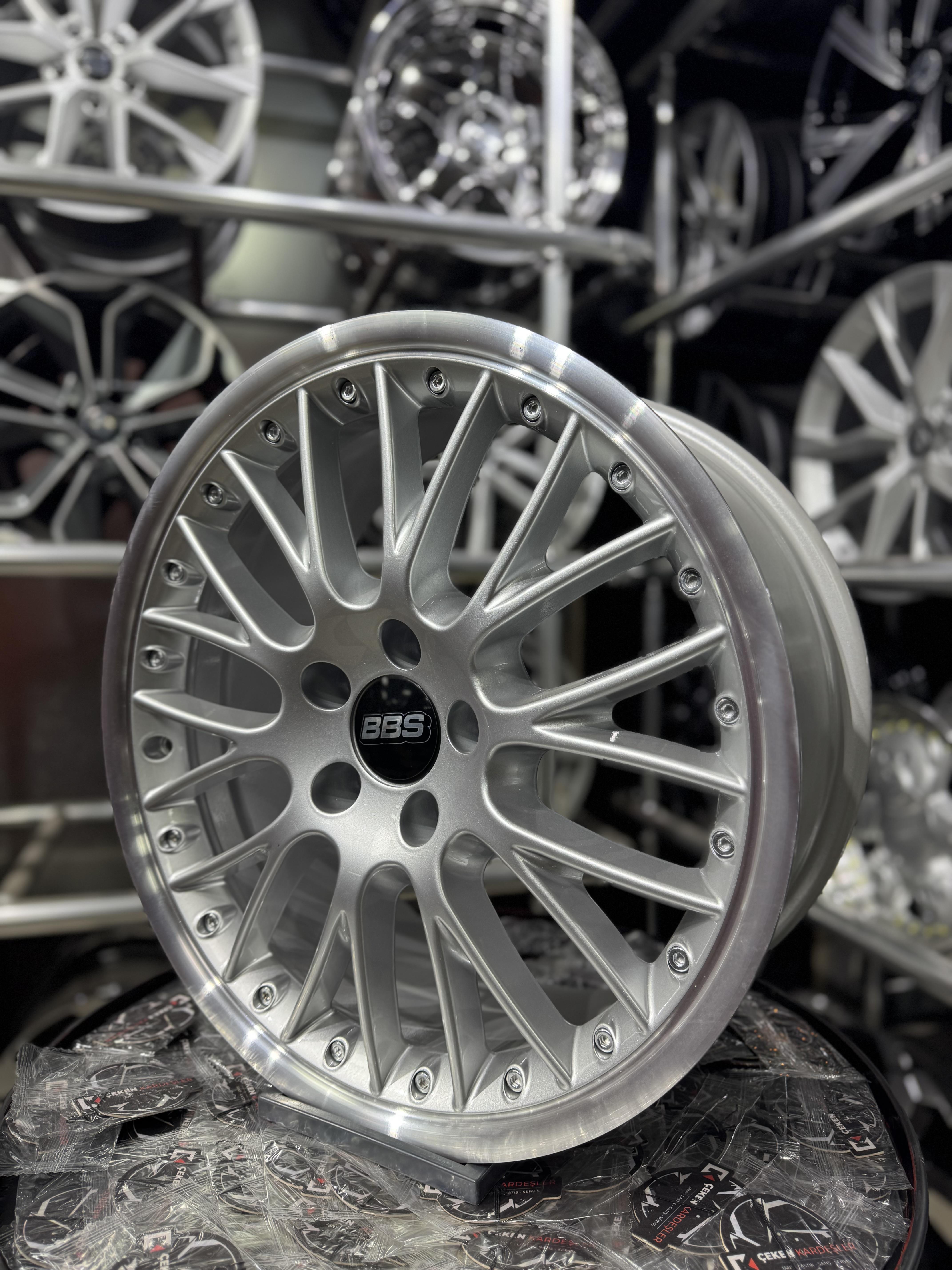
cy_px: 635
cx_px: 476
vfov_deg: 71.6
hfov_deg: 56.8
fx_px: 880
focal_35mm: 24
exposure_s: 1/100
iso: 100
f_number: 1.78
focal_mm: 6.76
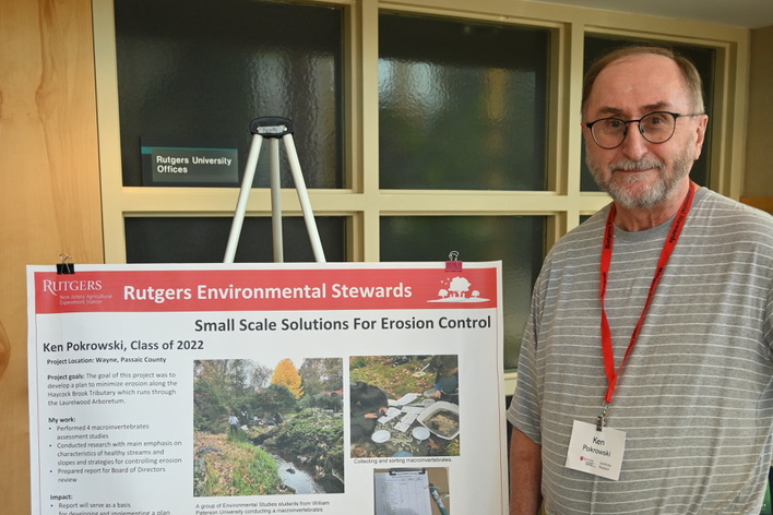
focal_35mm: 47
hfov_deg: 41.7
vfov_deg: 28.3
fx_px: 1012
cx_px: 435
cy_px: 368
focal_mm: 20.5
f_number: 3.8
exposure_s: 1/160
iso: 400
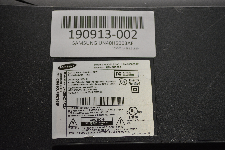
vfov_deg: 20.2
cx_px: 112
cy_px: 75
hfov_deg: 29.9
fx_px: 422
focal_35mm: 68
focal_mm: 45
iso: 800
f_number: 5.3
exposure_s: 1/40
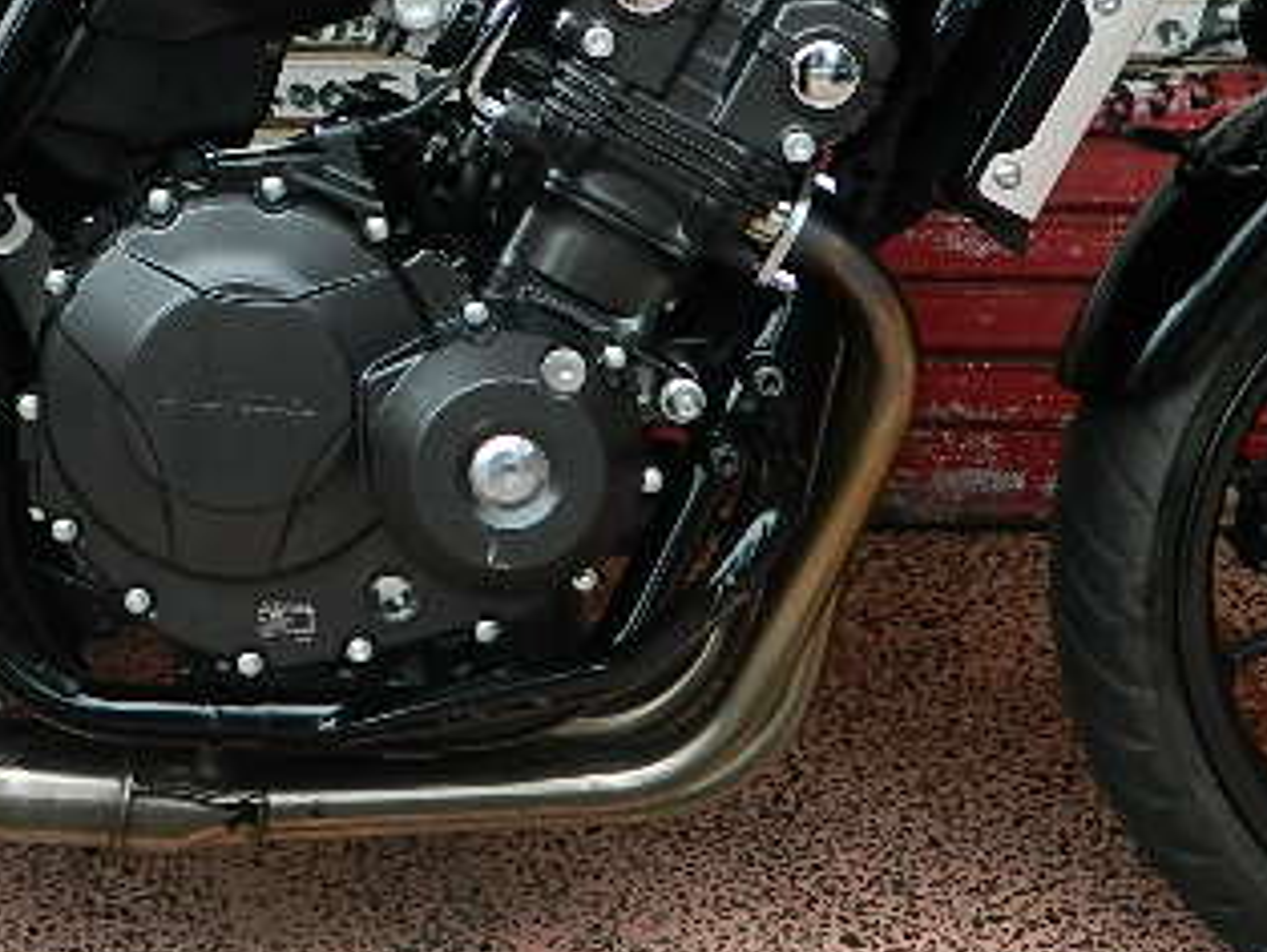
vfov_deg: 14.4
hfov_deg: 19.2
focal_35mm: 101
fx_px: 3700
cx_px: 222
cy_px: -24
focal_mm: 5.6
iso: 80
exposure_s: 1/160
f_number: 3.2
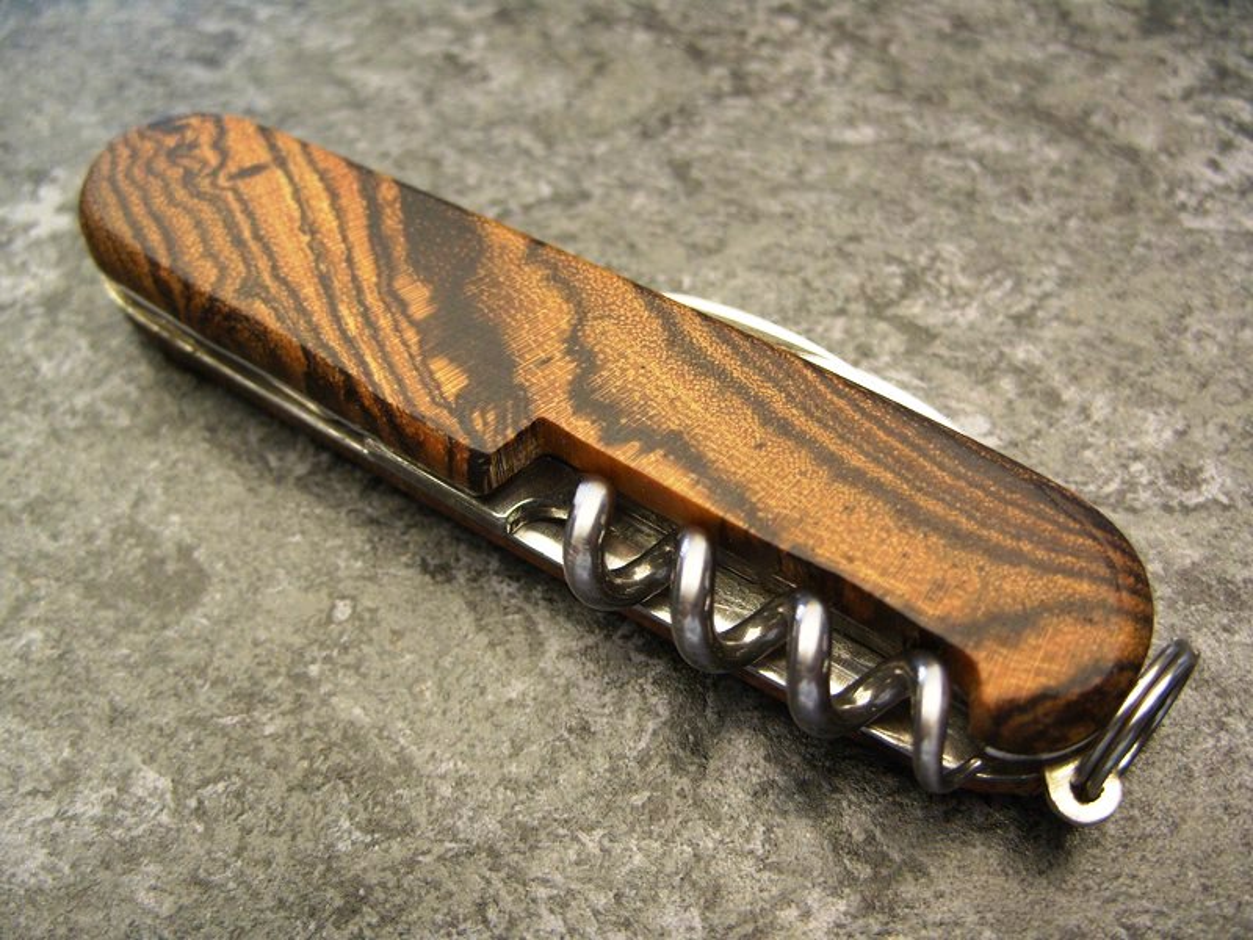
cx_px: 626
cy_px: 470
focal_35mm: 35
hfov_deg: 52.6
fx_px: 1267
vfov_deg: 40.7
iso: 160
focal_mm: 7.8
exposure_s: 1/45
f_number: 2.8
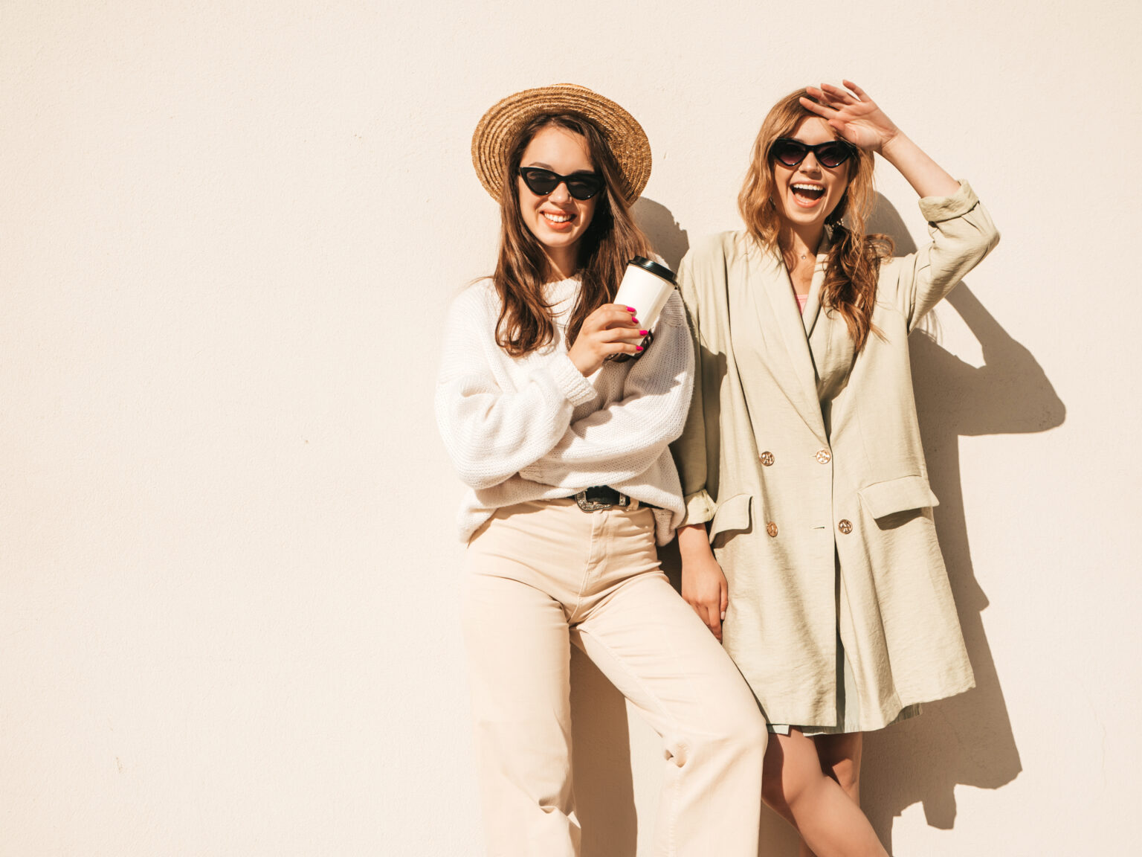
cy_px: 428
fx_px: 1913
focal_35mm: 58
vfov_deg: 25.2
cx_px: 571
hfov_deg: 33.2
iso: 100
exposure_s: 1/1600
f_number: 3.5
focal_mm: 29
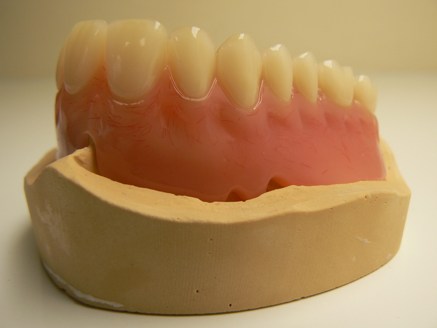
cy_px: 164
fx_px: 454
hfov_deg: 51.4
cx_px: 218
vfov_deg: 39.7
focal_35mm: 36
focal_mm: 6
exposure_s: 1/100
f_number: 4
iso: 80
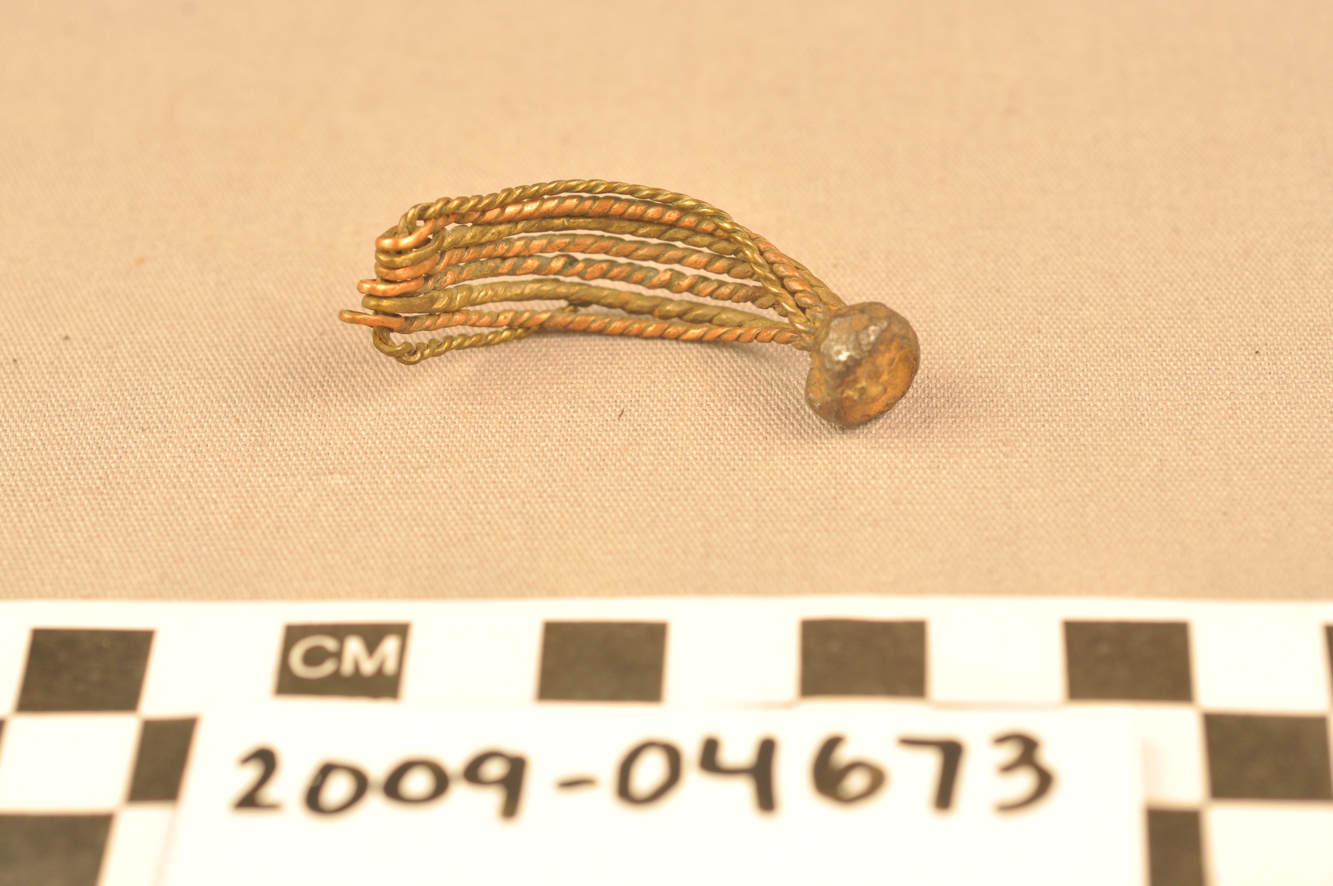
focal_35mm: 90
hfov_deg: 22.6
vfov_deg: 15.2
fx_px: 3328
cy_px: 443
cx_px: 666
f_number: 6.3
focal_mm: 60
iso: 500
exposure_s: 1/50
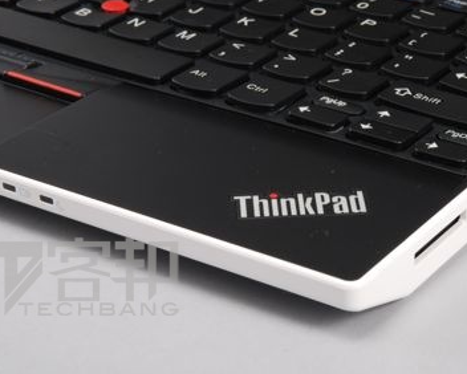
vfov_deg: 11.0
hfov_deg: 13.7
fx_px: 1936
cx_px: 304
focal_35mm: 140
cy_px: 196
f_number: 22
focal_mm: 70
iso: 200
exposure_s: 1/125
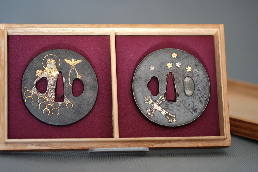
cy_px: 86
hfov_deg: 22.6
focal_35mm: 90
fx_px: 645
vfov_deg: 15.2
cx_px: 129
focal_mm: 60
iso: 100
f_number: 2.4
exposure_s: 1/15
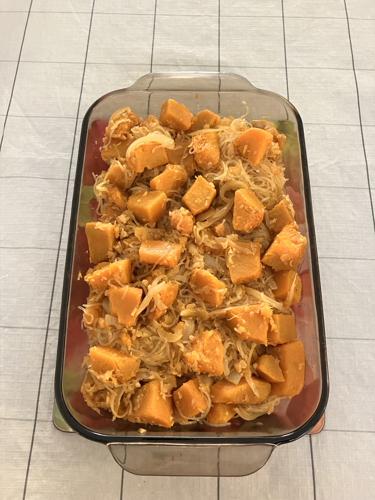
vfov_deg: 63.4
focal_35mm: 28
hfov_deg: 49.7
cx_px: 188
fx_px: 404
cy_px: 250
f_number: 1.8
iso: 320
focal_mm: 3.99
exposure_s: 1/33
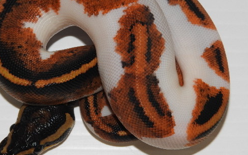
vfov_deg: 9.0
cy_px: 63
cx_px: 103
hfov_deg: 14.4
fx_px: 980
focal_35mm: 145
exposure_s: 1/60
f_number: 5.3
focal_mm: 18.8
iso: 200
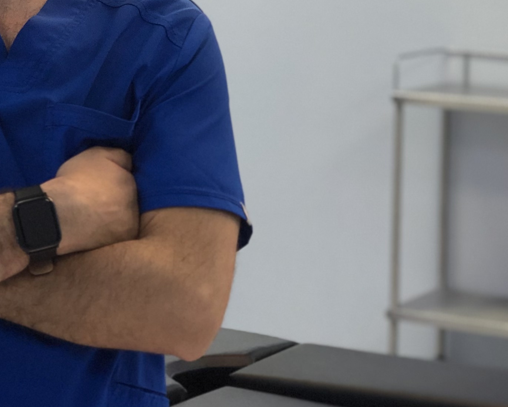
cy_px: -124
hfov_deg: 12.9
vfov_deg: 10.2
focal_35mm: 149
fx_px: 2241
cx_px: 77
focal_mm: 6
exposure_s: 1/60
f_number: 2.4
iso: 50
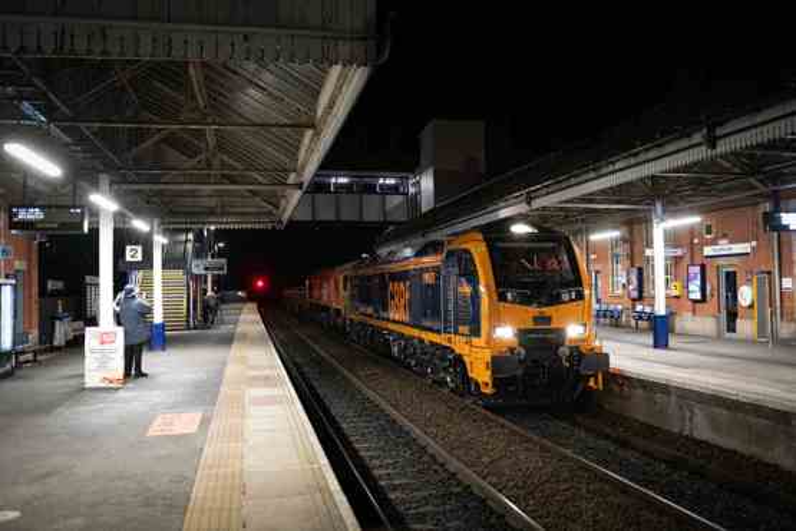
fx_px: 774
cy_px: 266
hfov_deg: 54.4
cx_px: 398
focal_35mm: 35
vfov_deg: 37.9
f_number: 2.2
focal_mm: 35
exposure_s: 1/640
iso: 10000
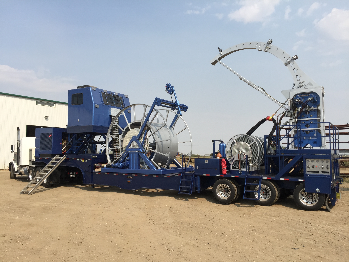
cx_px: 174
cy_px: 131
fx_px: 292
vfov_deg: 48.2
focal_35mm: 29
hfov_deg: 61.7
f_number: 2.2
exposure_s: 1/2198
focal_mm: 4.15
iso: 32
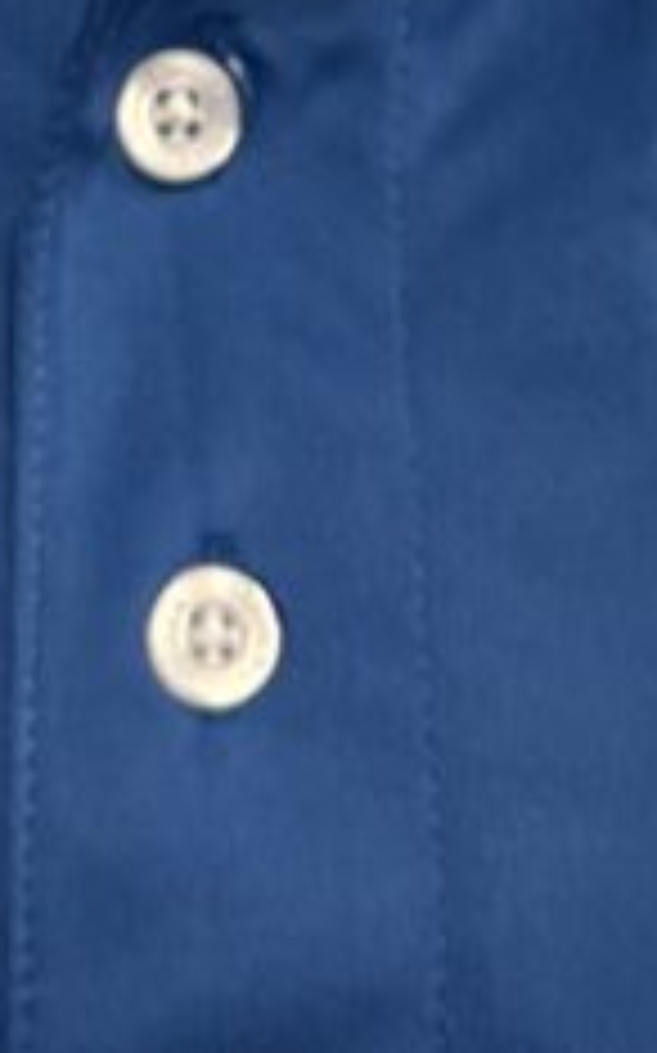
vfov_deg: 10.9
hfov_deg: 7.8
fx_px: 4790
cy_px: -1332
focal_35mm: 167
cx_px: 374
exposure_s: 1/60
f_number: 1.78
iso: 400
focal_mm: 6.86
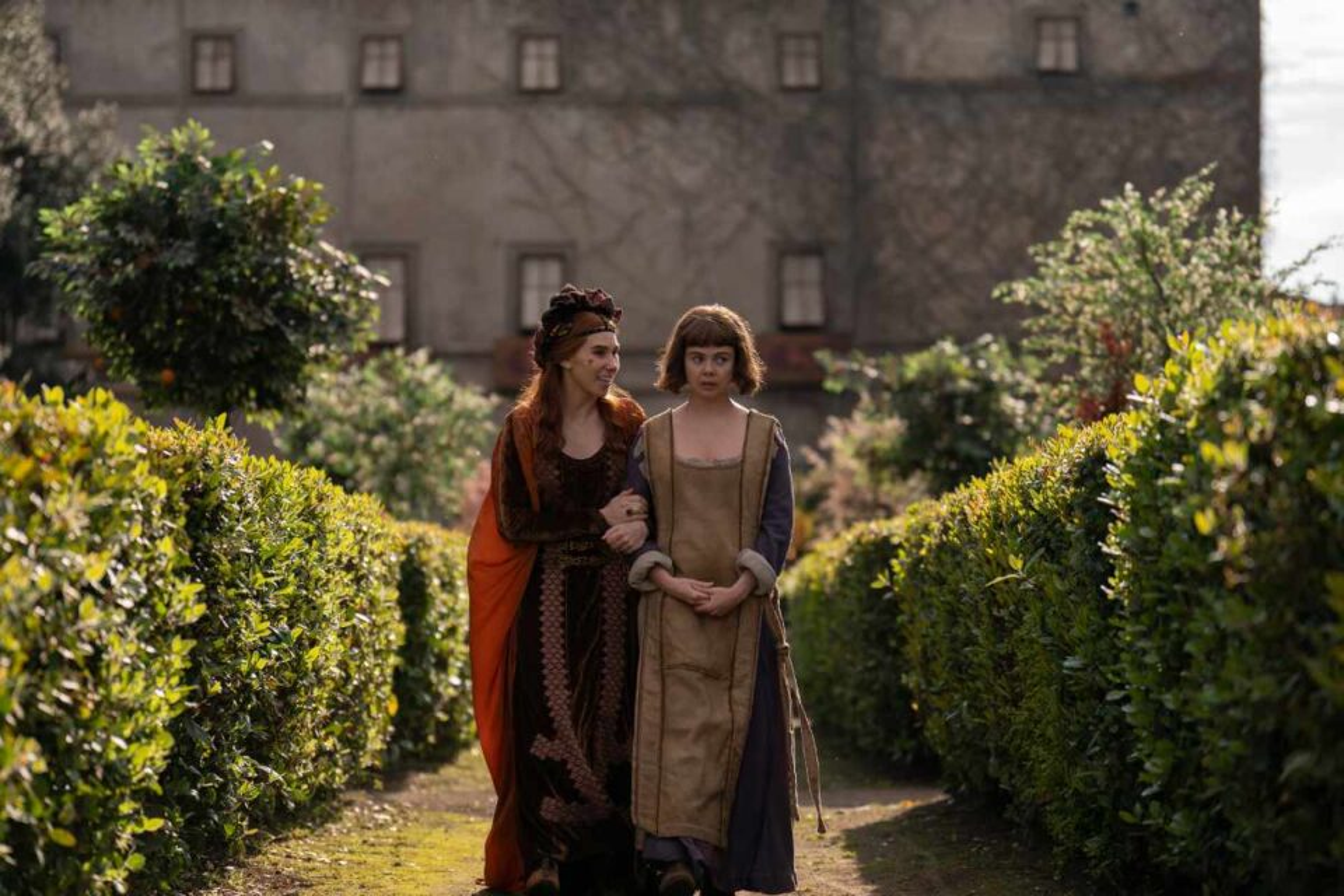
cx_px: 672
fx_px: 3920
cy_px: 448
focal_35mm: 105
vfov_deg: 13.0
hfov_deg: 19.5
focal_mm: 105
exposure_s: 1/5000
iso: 500
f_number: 2.8
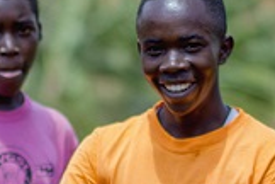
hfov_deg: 4.1
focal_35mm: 506
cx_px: 36
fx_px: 3865
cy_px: 336
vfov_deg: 2.7
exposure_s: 1/2000
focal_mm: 85
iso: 100
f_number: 2
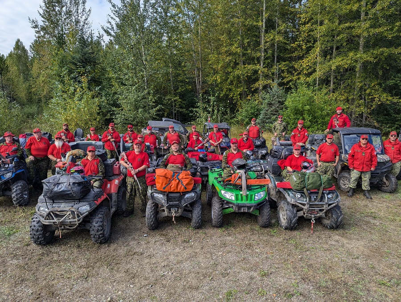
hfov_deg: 71.5
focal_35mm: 24
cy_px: 151
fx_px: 278
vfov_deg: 56.9
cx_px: 200
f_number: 1.85
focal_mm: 6.81
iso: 37
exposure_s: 1/803
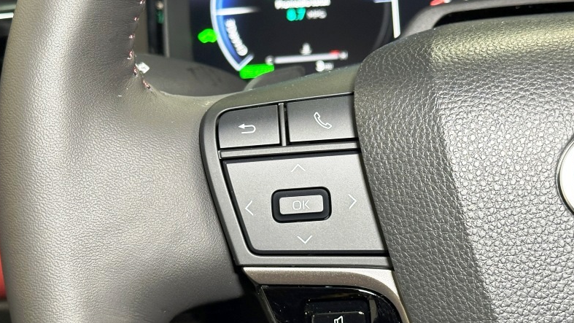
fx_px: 1035
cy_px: 174
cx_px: 269
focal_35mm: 68
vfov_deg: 17.7
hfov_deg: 31.0
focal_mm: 6.86
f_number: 1.78
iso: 400
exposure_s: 1/40
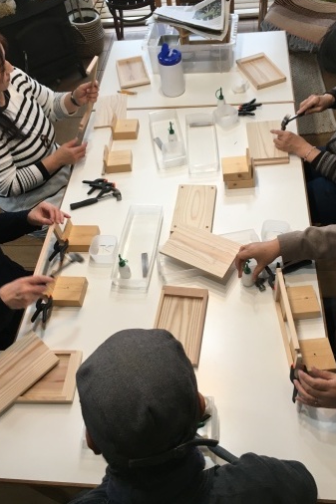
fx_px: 434
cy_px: 246
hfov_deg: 42.3
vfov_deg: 60.3
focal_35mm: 31
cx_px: 179
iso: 40
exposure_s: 1/30
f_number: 2.2
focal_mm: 4.15
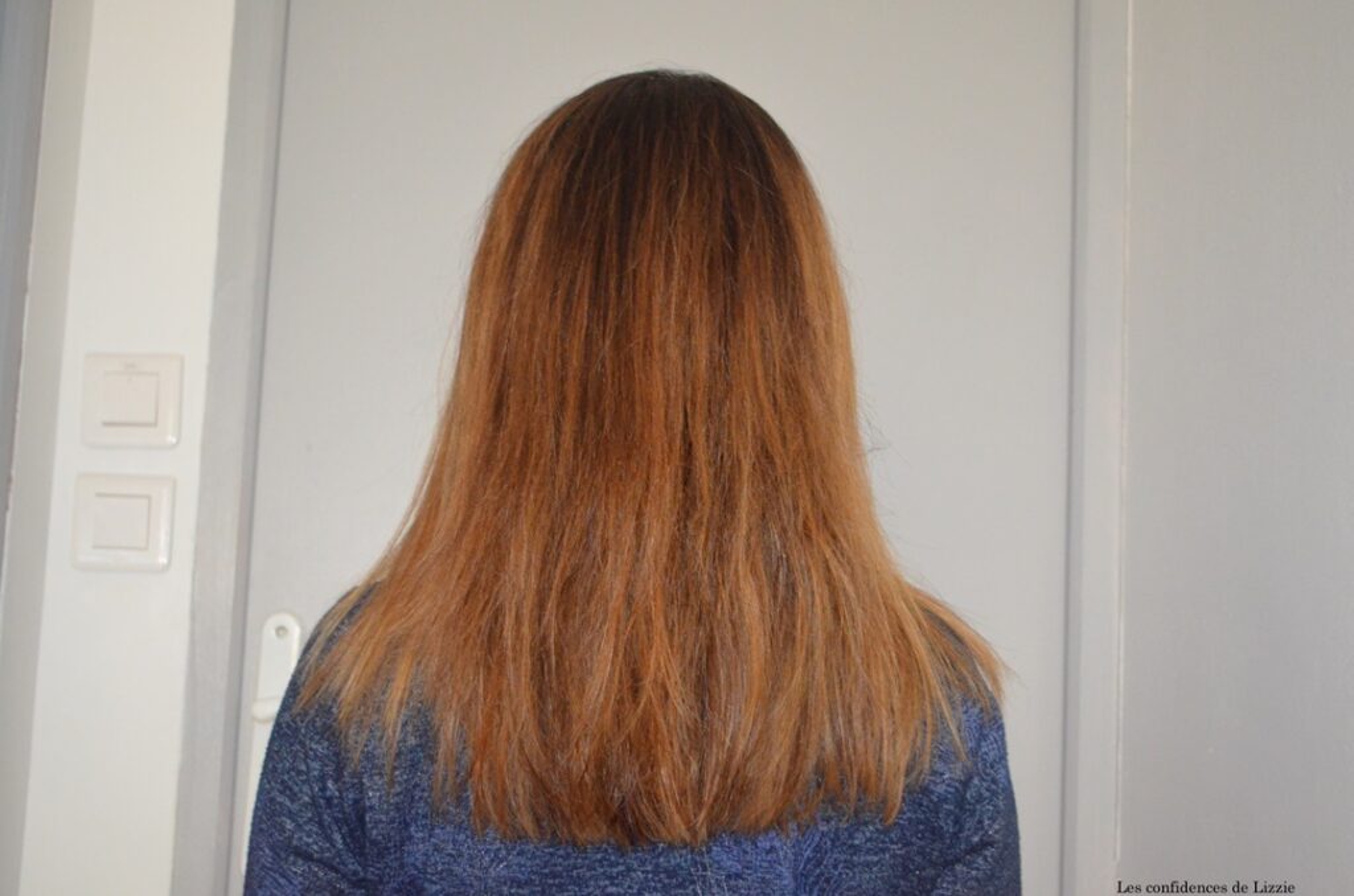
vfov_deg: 29.7
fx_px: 1689
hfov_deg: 43.7
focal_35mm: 45
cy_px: 448
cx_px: 677
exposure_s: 1/60
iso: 3200
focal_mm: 30
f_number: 4.5
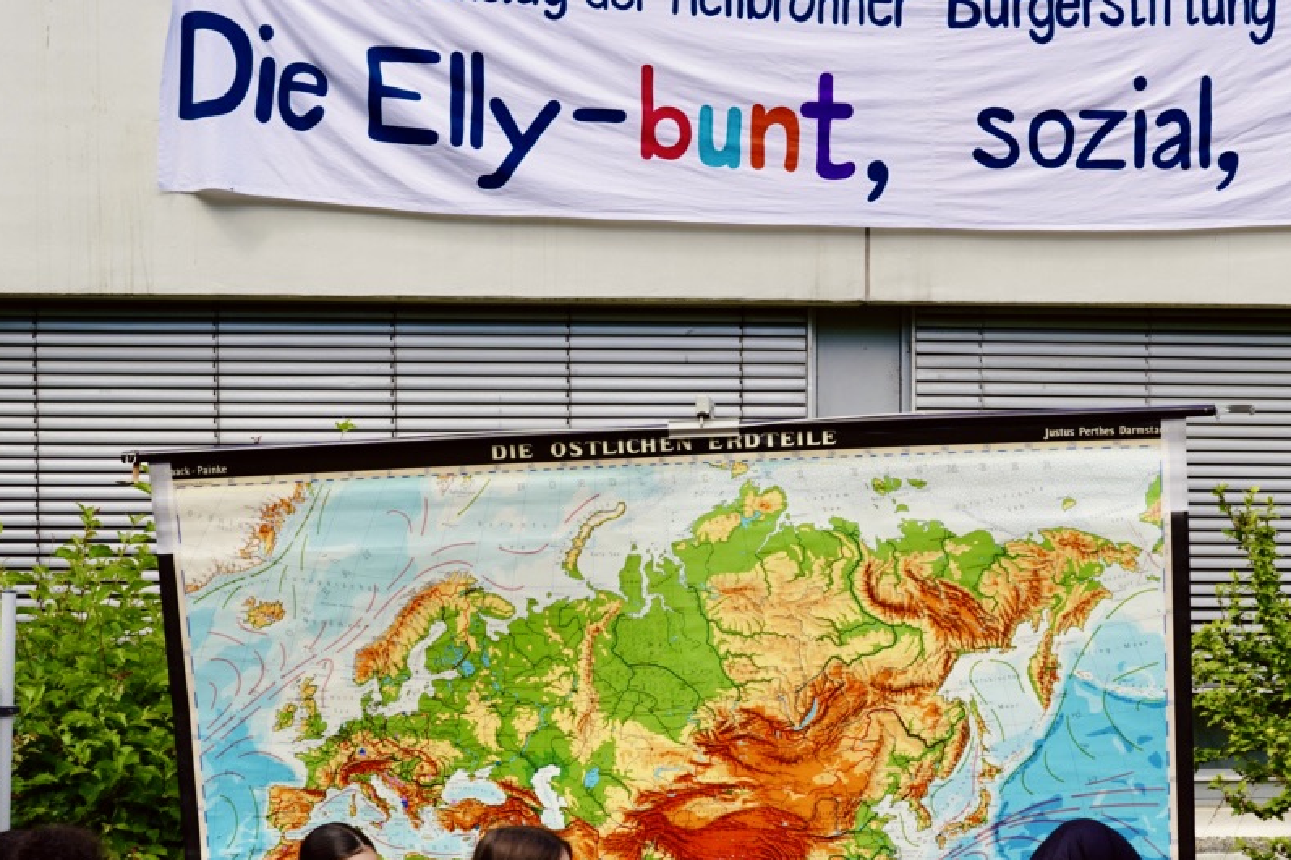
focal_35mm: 71
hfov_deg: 28.4
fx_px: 2545
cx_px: 768
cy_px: 732
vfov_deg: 18.9
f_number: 7.1
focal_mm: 35
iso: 100
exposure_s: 1/100
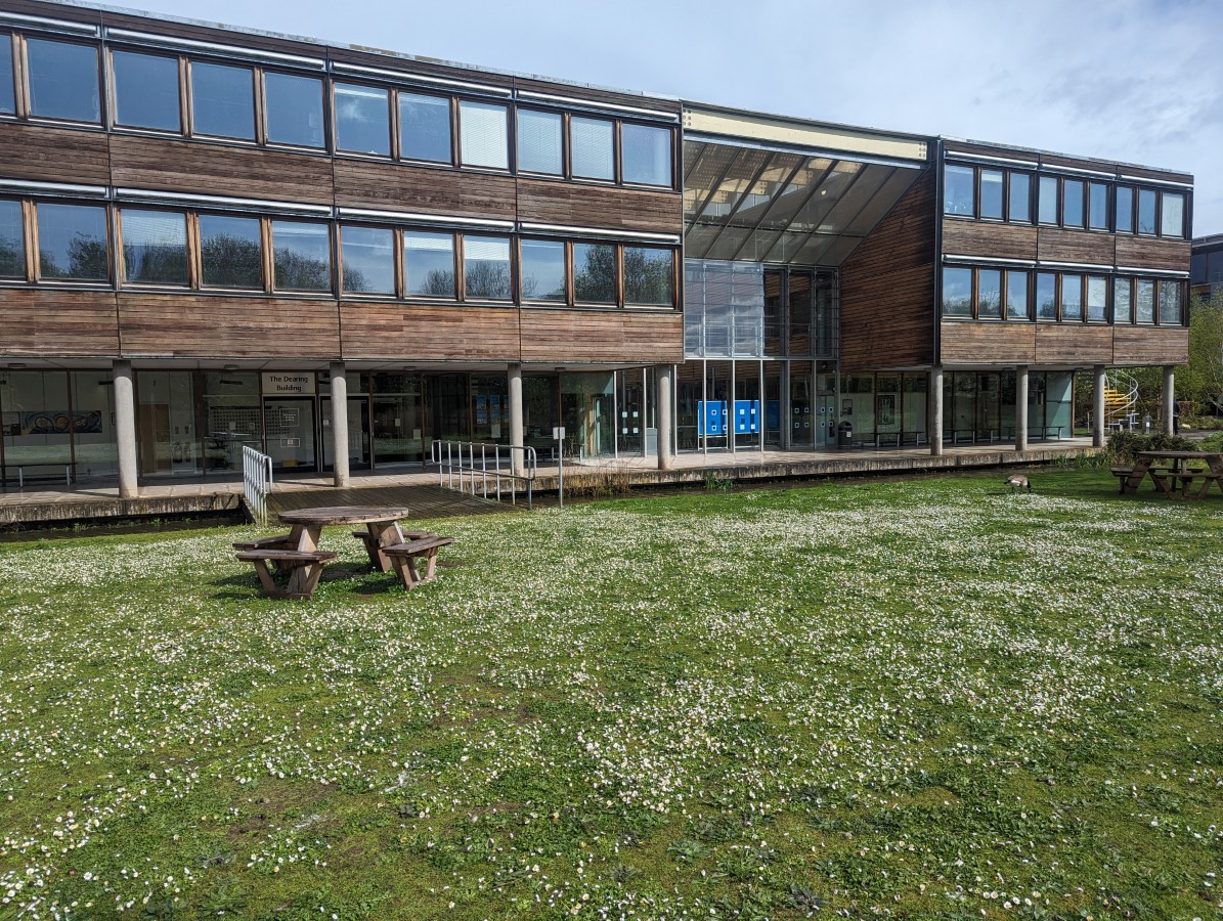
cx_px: 612
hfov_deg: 71.5
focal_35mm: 24
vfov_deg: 56.9
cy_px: 460
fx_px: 849
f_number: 1.85
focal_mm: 6.81
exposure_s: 1/2695
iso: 41
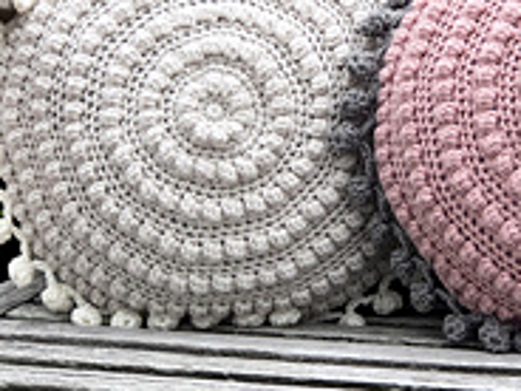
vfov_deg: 9.5
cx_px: 405
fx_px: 2333
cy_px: 67
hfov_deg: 12.7
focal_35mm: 155
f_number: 2.8
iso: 25
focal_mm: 6.6
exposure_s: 1/120
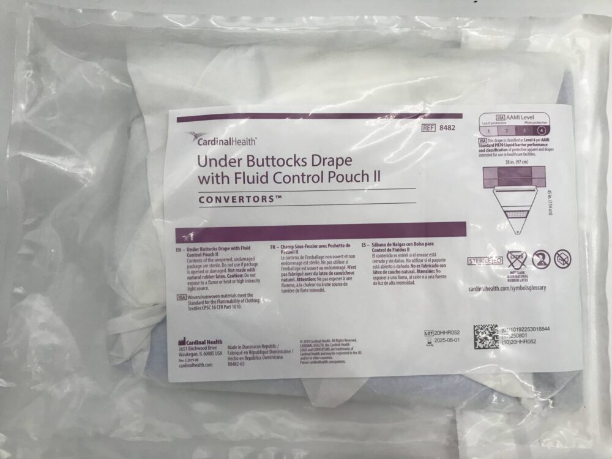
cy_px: 230
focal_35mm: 28
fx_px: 495
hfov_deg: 63.4
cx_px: 306
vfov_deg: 49.7
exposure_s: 1/40
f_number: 1.8
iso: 25
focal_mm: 3.99
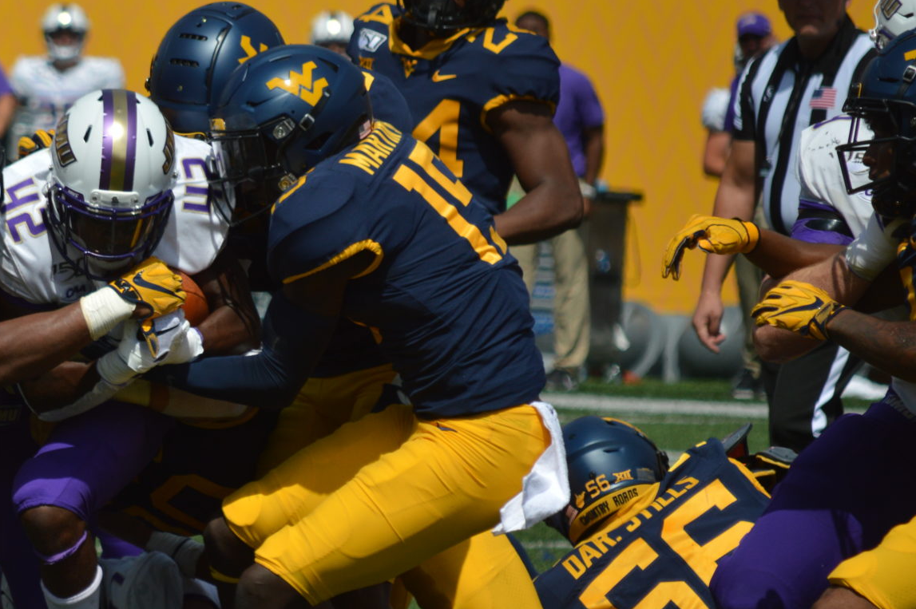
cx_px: 124
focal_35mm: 509
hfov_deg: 4.1
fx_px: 12942
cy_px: 355
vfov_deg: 2.7
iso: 200
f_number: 5.6
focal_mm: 190
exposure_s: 1/2000
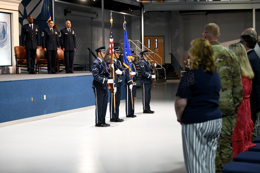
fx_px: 506
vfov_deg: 19.5
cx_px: 130
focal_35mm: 70
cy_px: 86
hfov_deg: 28.8
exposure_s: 1/60
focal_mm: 70
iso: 2500
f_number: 3.2
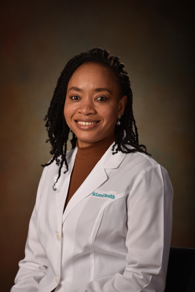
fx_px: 2436
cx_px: 98
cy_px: 146
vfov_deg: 6.9
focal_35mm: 300
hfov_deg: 4.6
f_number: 5.6
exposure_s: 1/250
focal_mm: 300
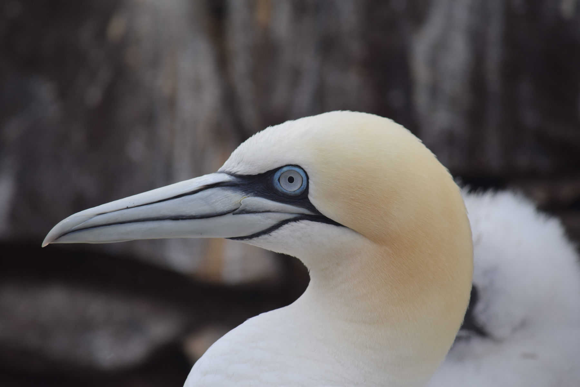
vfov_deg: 3.1
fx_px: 7249
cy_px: 194
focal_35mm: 450
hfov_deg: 4.6
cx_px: 290
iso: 400
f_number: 5.6
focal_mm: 300
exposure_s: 1/1250
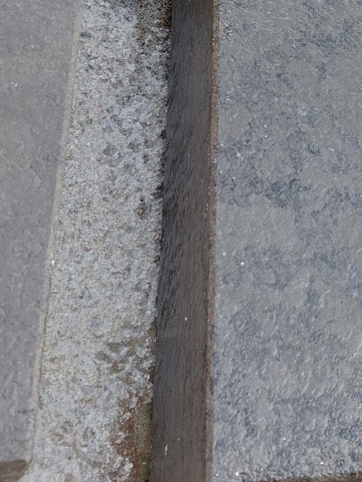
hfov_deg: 21.5
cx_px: 421
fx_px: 892
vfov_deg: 27.3
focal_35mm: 64
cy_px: -71
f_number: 1.8
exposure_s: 1/185
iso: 25
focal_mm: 5.23
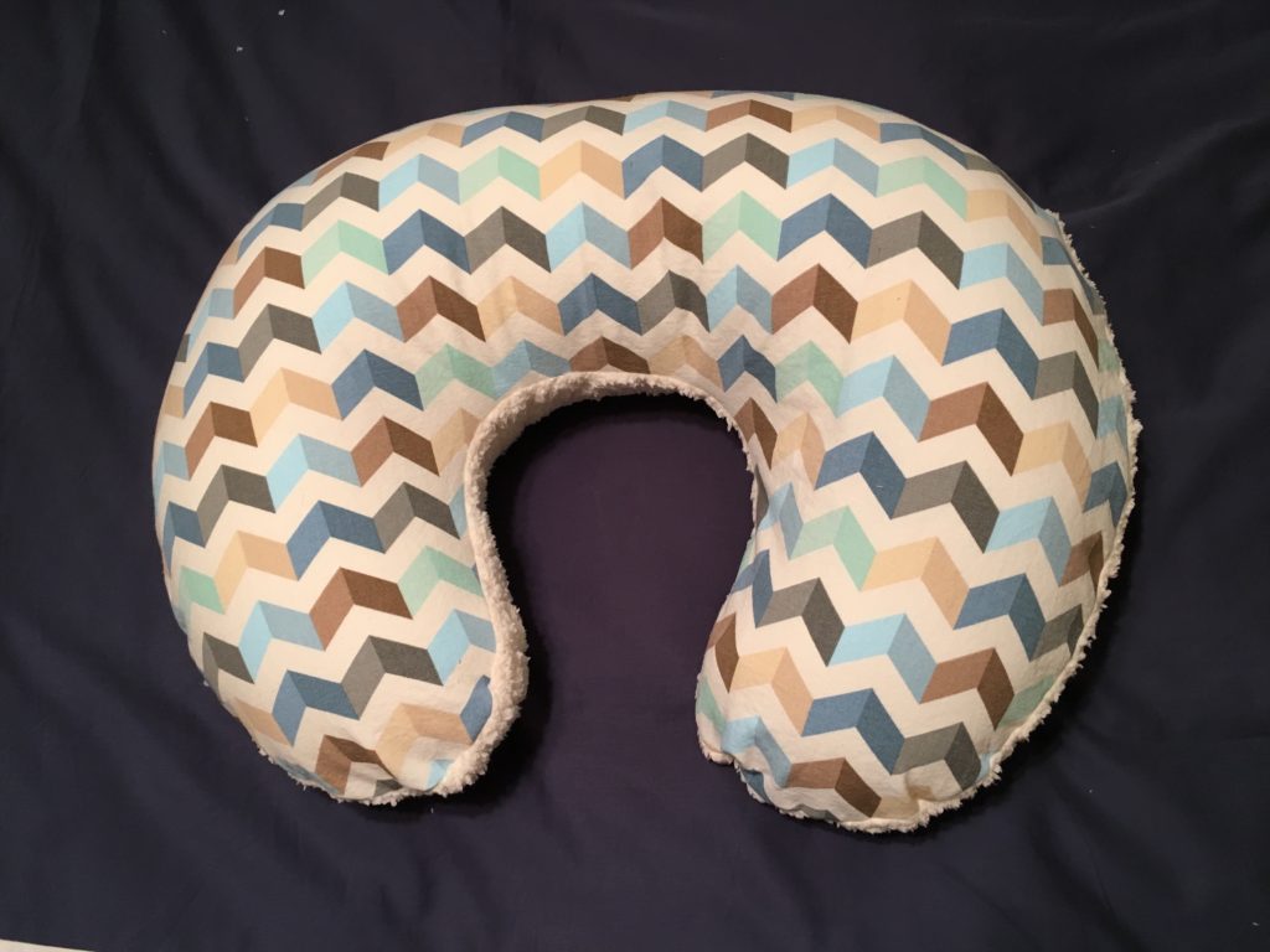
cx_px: 635
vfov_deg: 48.2
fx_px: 1064
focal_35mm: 29
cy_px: 476
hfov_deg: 61.7
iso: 80
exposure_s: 1/30
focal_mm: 4.15
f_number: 2.2
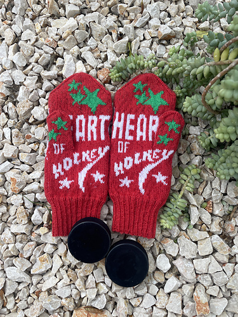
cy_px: 158
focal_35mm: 26
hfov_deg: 53.1
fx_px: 238
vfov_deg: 67.3
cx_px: 119
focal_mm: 4.2
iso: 32
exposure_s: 1/324
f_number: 1.6
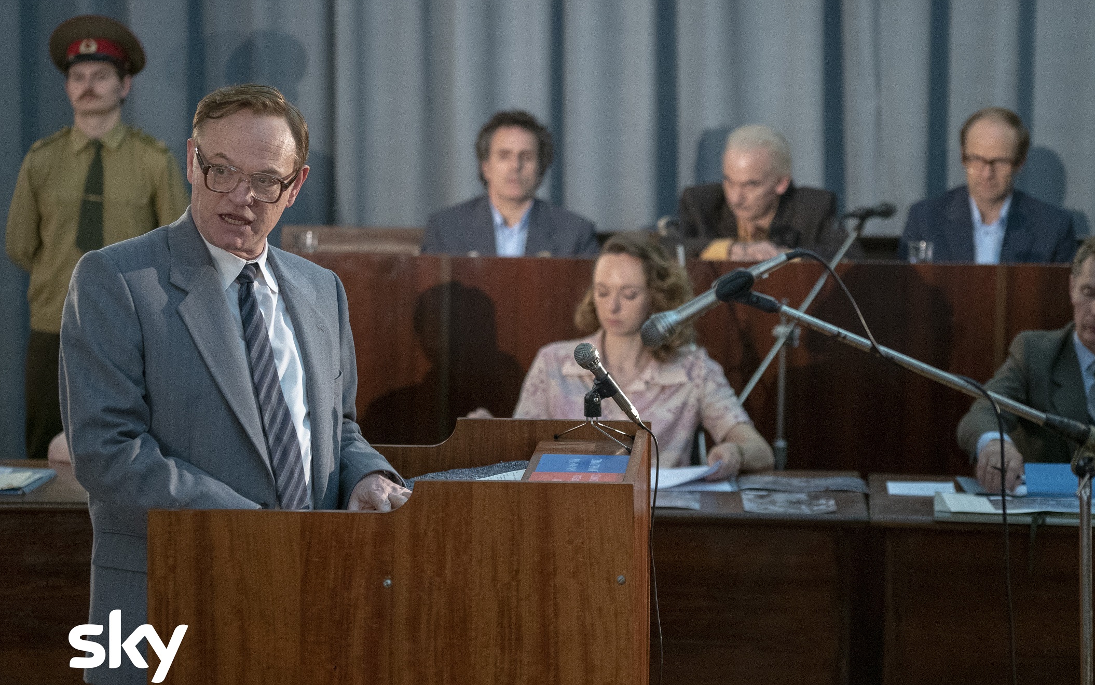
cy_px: 344
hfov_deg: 16.6
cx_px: 546
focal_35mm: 126
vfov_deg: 10.4
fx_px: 3760
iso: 6400
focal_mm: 123
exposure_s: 1/125
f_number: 4
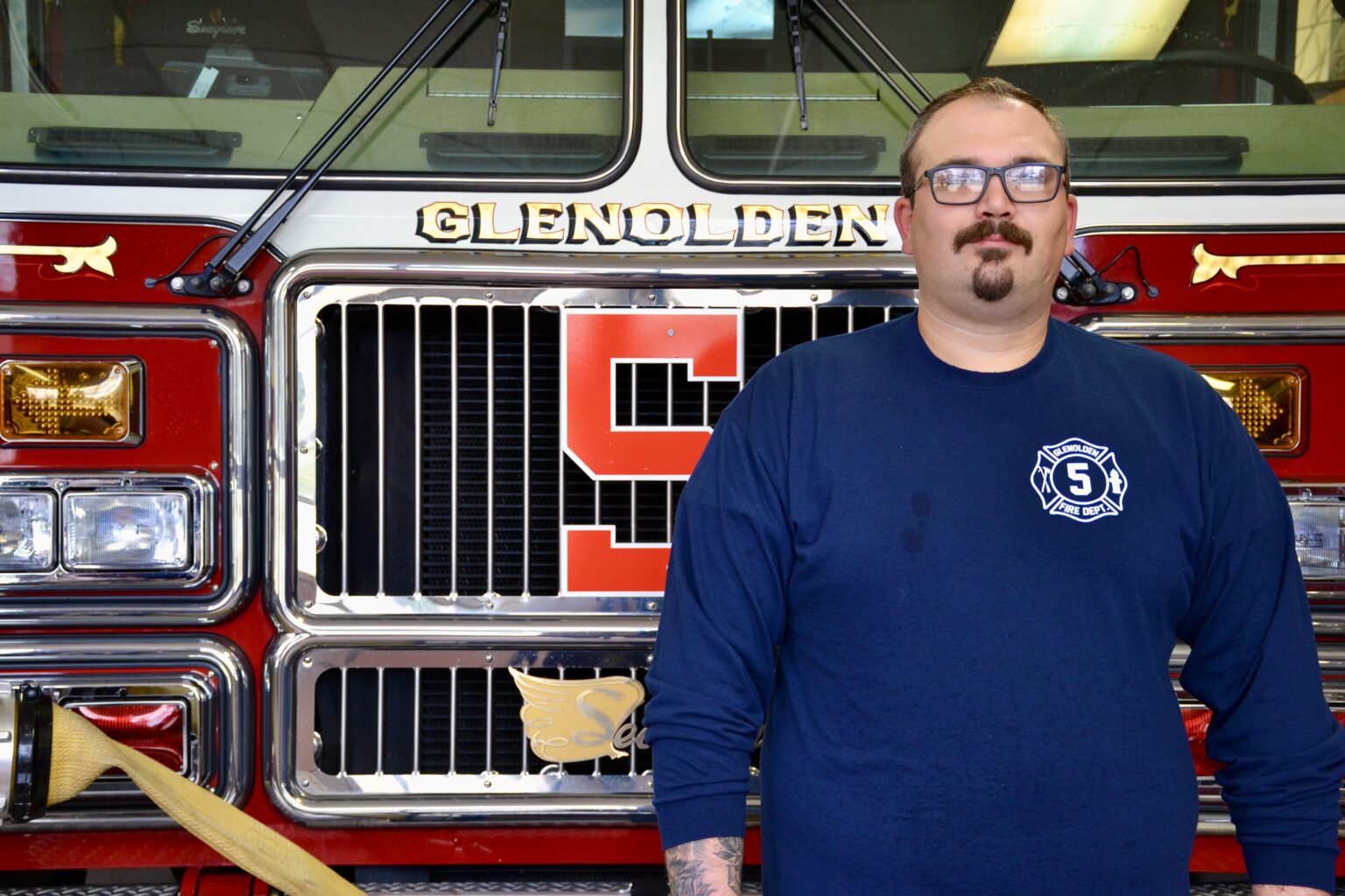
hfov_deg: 35.1
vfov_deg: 23.8
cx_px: 672
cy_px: 448
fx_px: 2129
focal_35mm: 57
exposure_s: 1/15
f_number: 4.2
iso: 400
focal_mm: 38
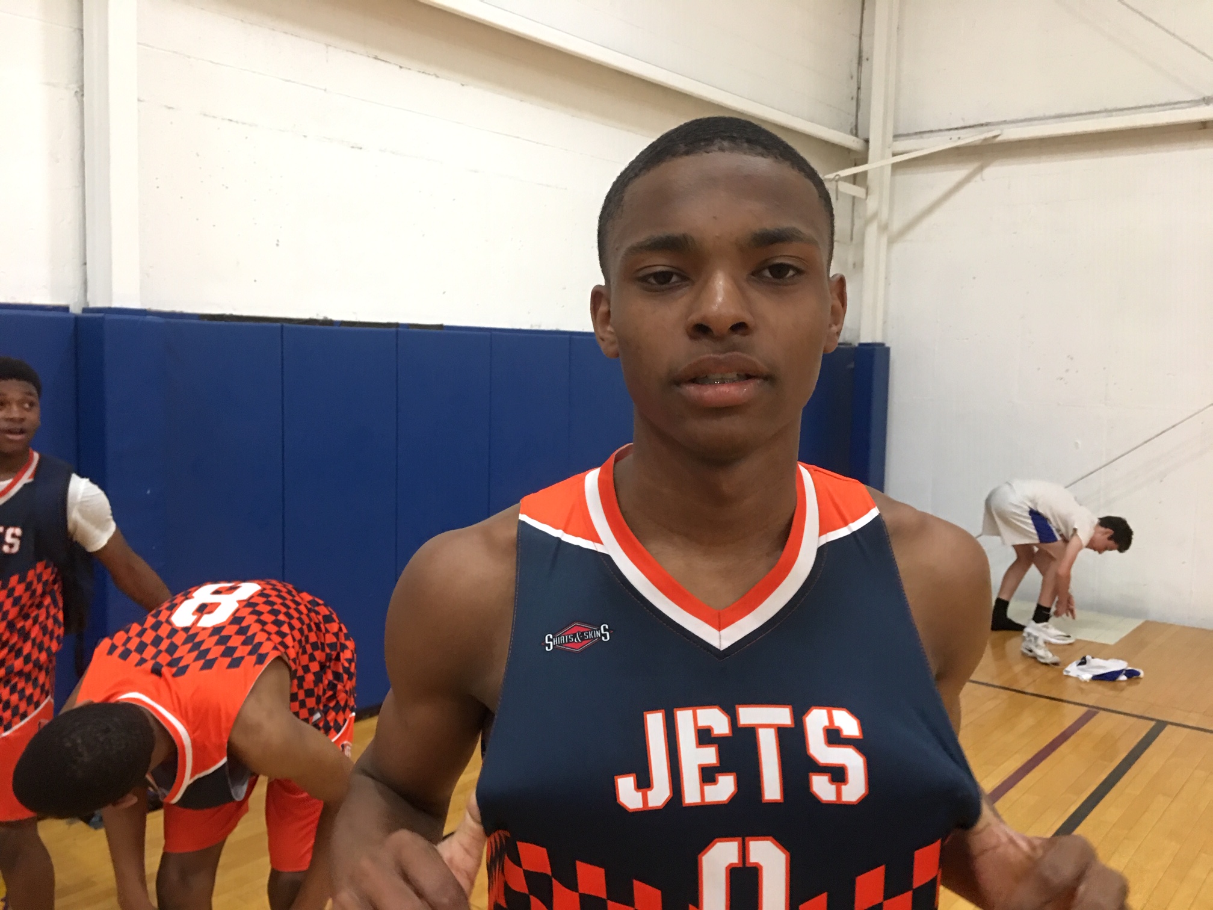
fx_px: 1016
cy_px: 455
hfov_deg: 61.7
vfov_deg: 48.2
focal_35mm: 29
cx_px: 606
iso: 100
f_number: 2.2
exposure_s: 1/15
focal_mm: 4.15
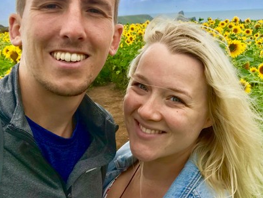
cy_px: 69
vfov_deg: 28.4
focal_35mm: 51
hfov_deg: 37.0
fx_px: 388
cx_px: 181
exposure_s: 1/541
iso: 25
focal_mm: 2.87
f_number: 2.2
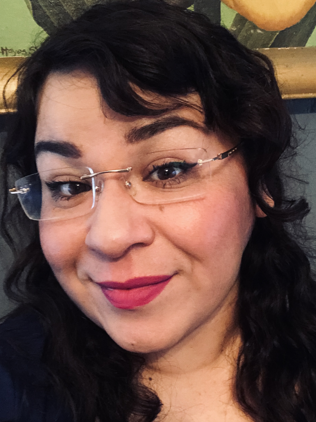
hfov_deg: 42.9
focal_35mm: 33
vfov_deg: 55.4
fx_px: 402
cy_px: 211
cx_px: 156
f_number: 2.2
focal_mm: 2.87
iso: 640
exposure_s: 1/24
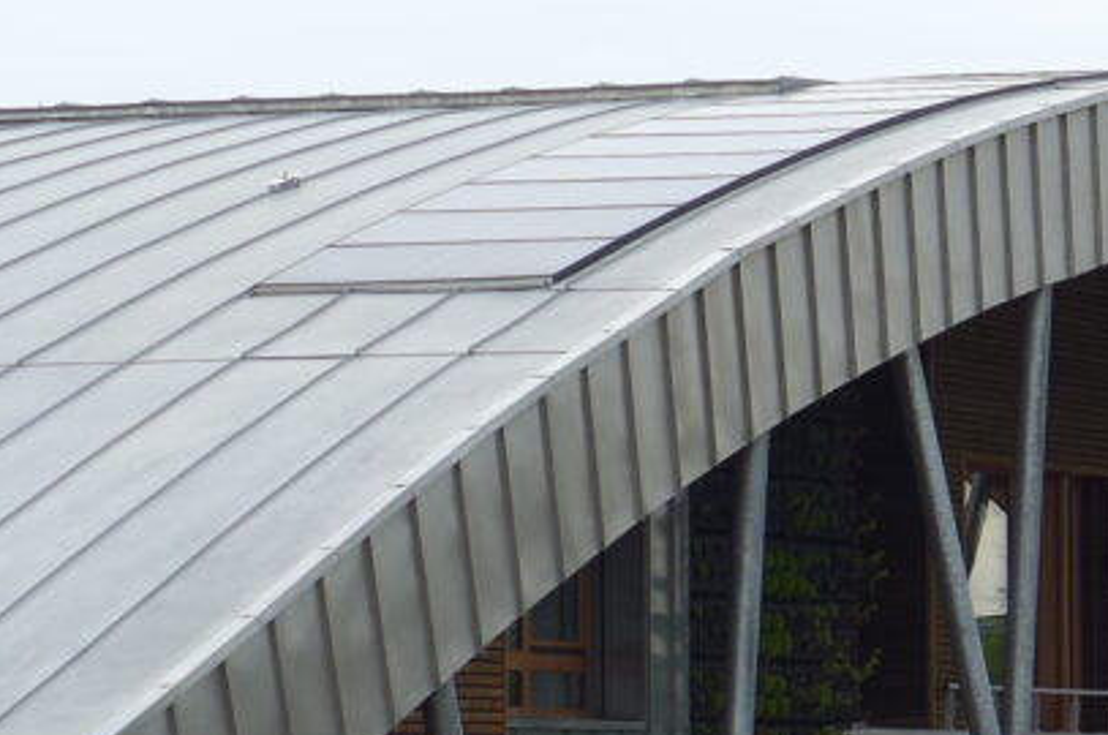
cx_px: 1211
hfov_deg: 8.2
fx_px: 7652
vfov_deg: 5.5
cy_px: 547
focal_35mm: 249
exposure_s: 1/500
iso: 80
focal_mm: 17.7
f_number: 2.8
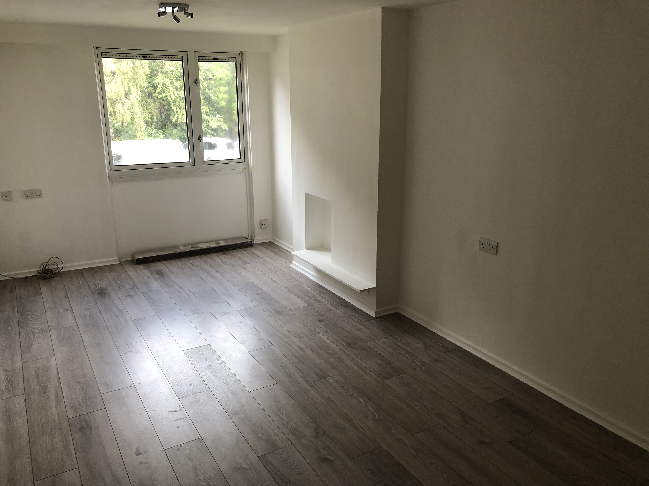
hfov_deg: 63.4
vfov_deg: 49.7
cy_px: 243
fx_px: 525
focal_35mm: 28
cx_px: 324
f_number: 1.8
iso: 25
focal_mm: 3.99
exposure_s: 1/40
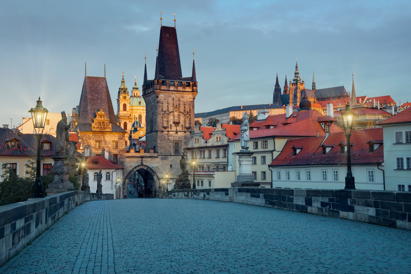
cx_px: 206
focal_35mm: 48
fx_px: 548
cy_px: 137
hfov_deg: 41.1
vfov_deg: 28.1
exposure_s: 1/10
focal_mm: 48
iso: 100
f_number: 9
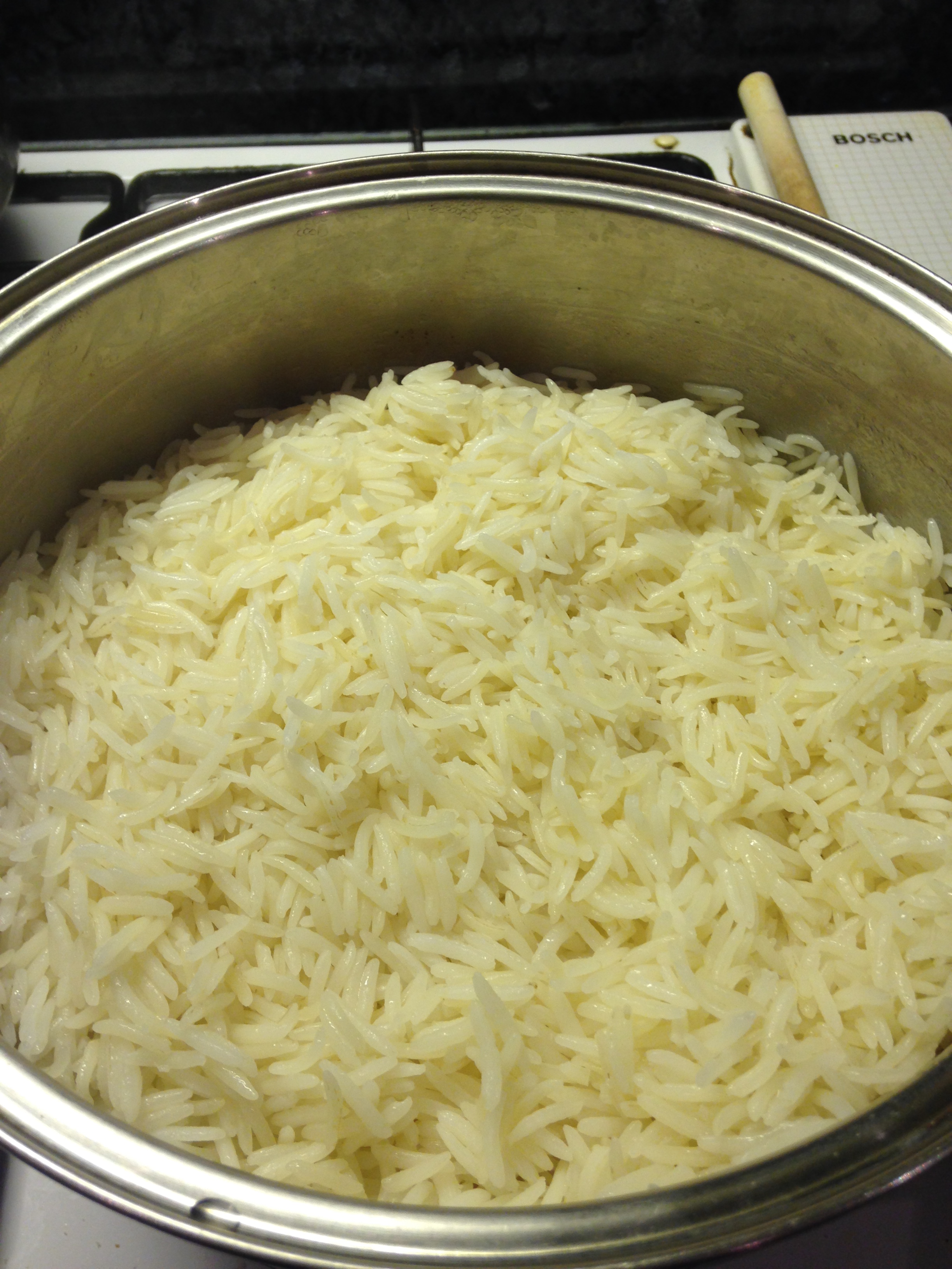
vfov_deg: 55.4
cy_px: 634
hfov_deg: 42.9
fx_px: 1210
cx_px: 476
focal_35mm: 33
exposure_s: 1/20
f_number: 2.4
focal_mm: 4.12
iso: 64
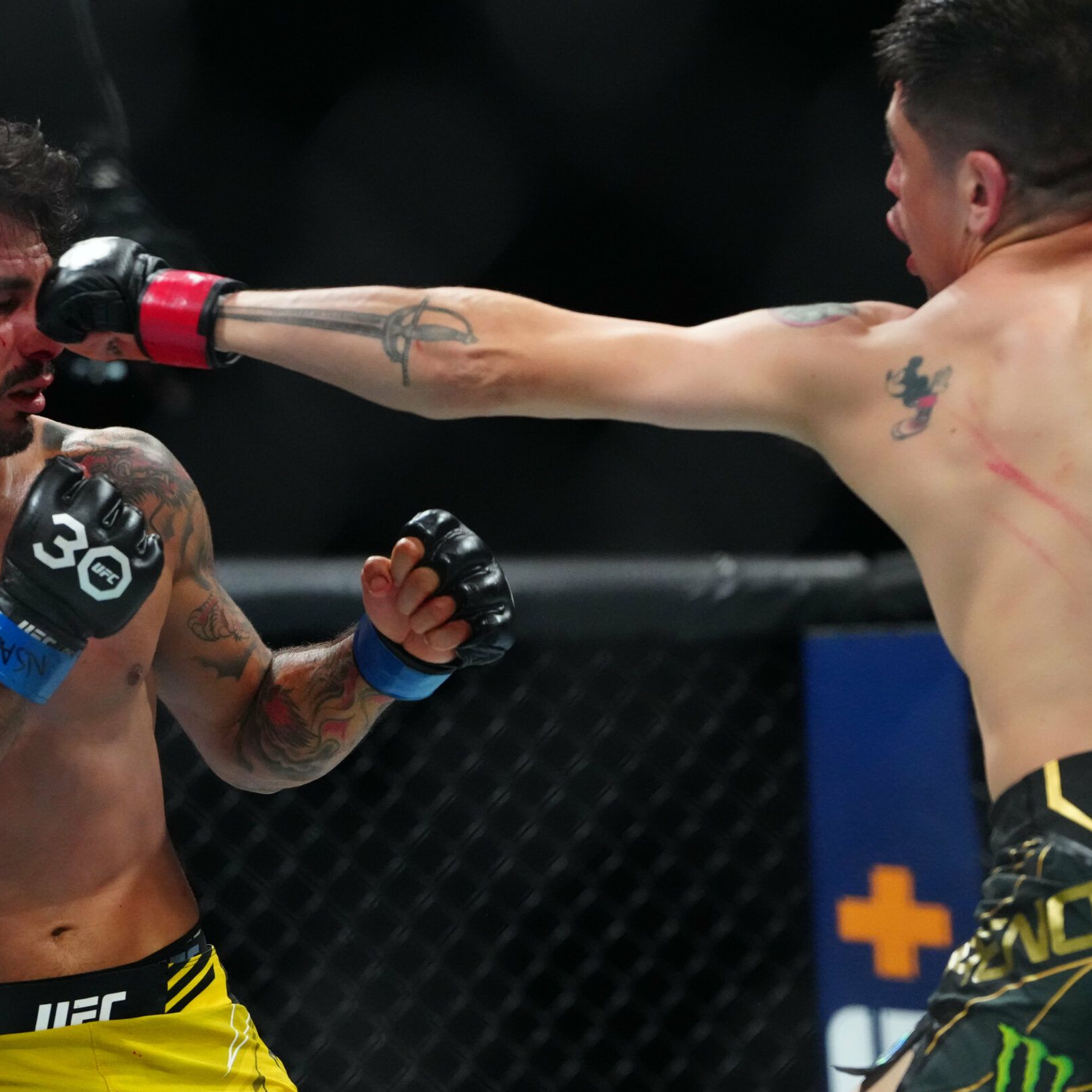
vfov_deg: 8.7
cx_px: 412
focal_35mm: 201
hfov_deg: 8.7
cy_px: 549
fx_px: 7174
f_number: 4
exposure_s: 1/1600
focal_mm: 148
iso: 8000
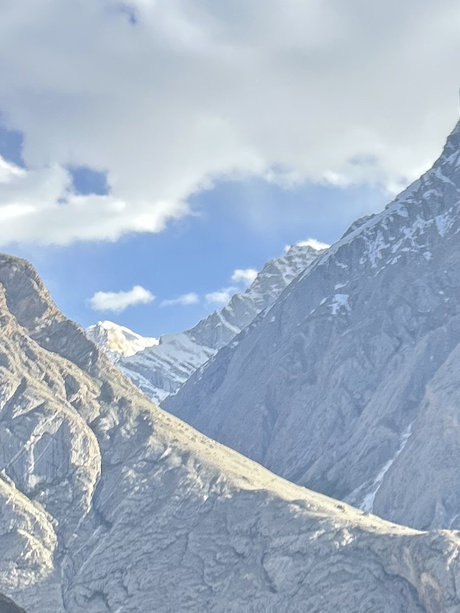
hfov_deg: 14.6
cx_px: 602
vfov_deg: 19.5
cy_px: 642
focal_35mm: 97
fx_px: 1718
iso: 50
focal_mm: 5.7
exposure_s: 1/1183
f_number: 1.5
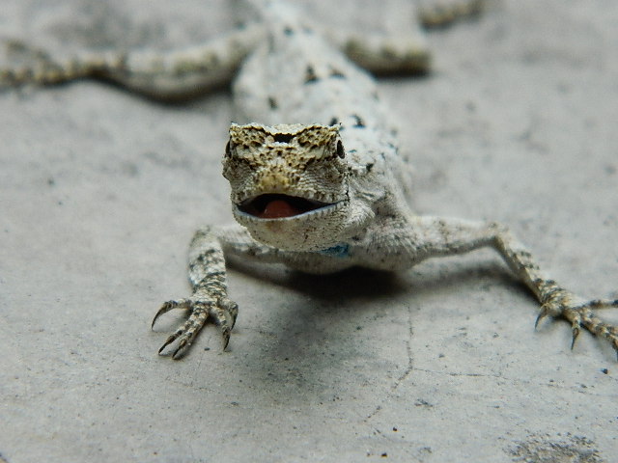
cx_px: 309
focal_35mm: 177
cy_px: 232
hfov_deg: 11.2
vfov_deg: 8.4
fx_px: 3160
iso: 360
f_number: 5.1
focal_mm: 31.8
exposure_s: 1/500
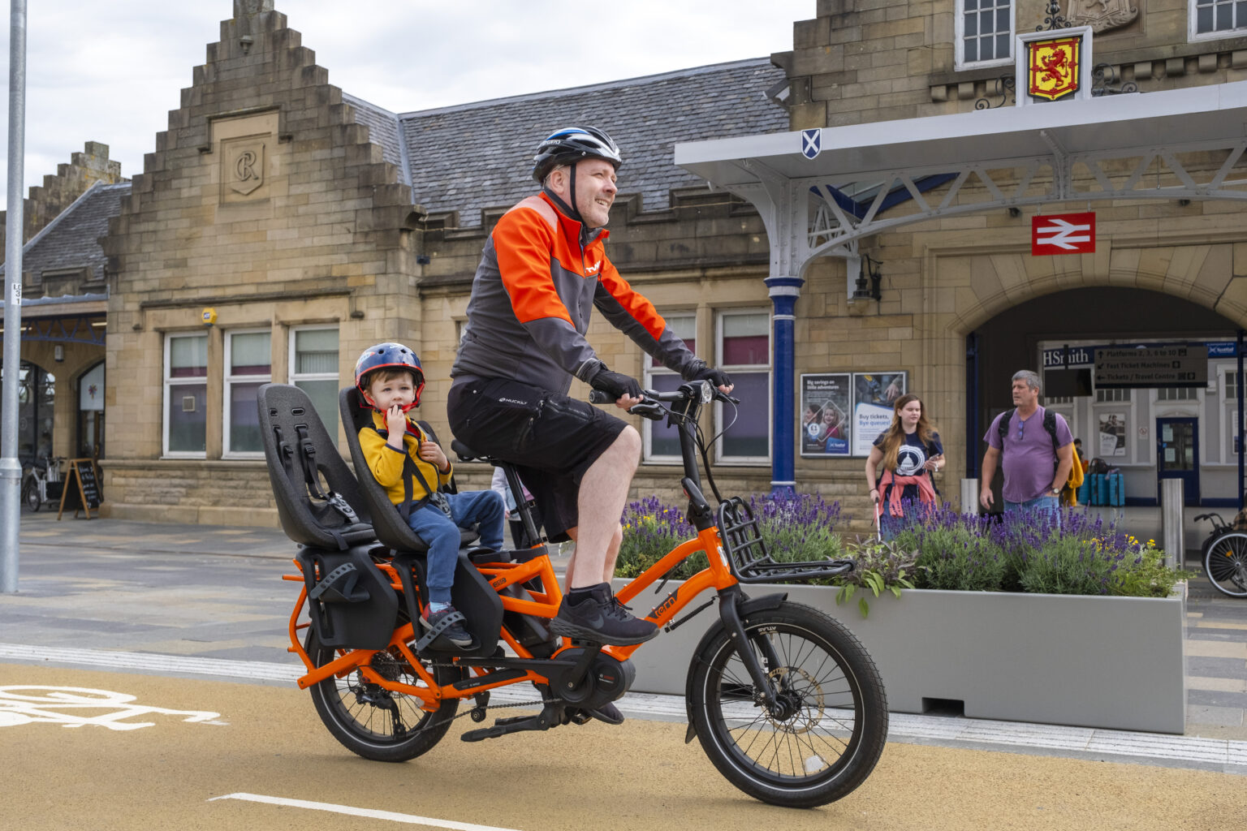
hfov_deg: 55.8
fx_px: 1178
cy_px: 416
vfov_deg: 38.9
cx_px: 624
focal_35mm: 34
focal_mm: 22.7
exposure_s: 1/2700
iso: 640
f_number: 4
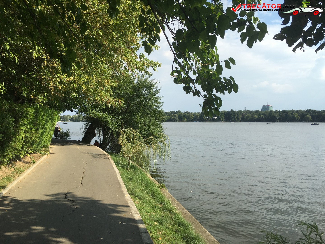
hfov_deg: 61.7
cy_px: 122
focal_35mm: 29
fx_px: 272
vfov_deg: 48.2
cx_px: 162
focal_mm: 4.15
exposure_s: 1/1479
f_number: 2.2
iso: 25
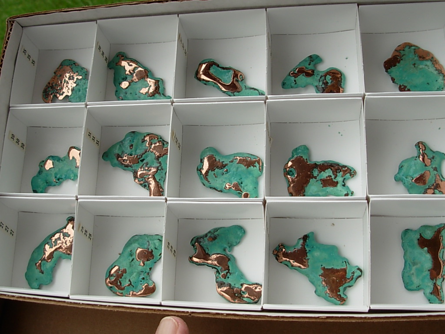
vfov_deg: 37.7
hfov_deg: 49.0
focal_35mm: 38
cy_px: 167
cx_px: 222
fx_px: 489
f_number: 2.9
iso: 50
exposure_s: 1/497
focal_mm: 6.3
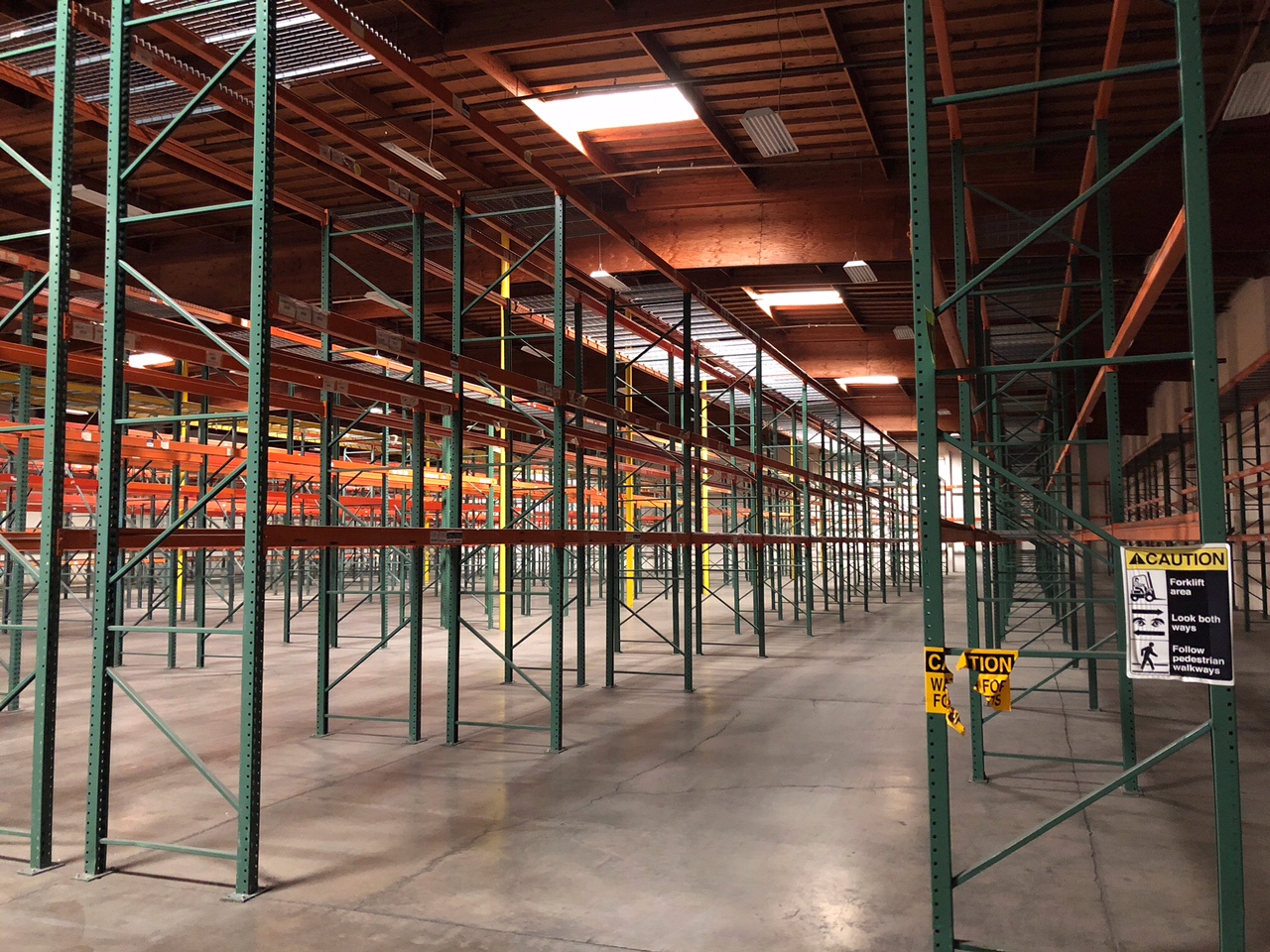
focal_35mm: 29
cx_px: 635
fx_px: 1064
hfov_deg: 61.7
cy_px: 476
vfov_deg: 48.2
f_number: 1.8
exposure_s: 1/5
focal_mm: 3.99
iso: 80
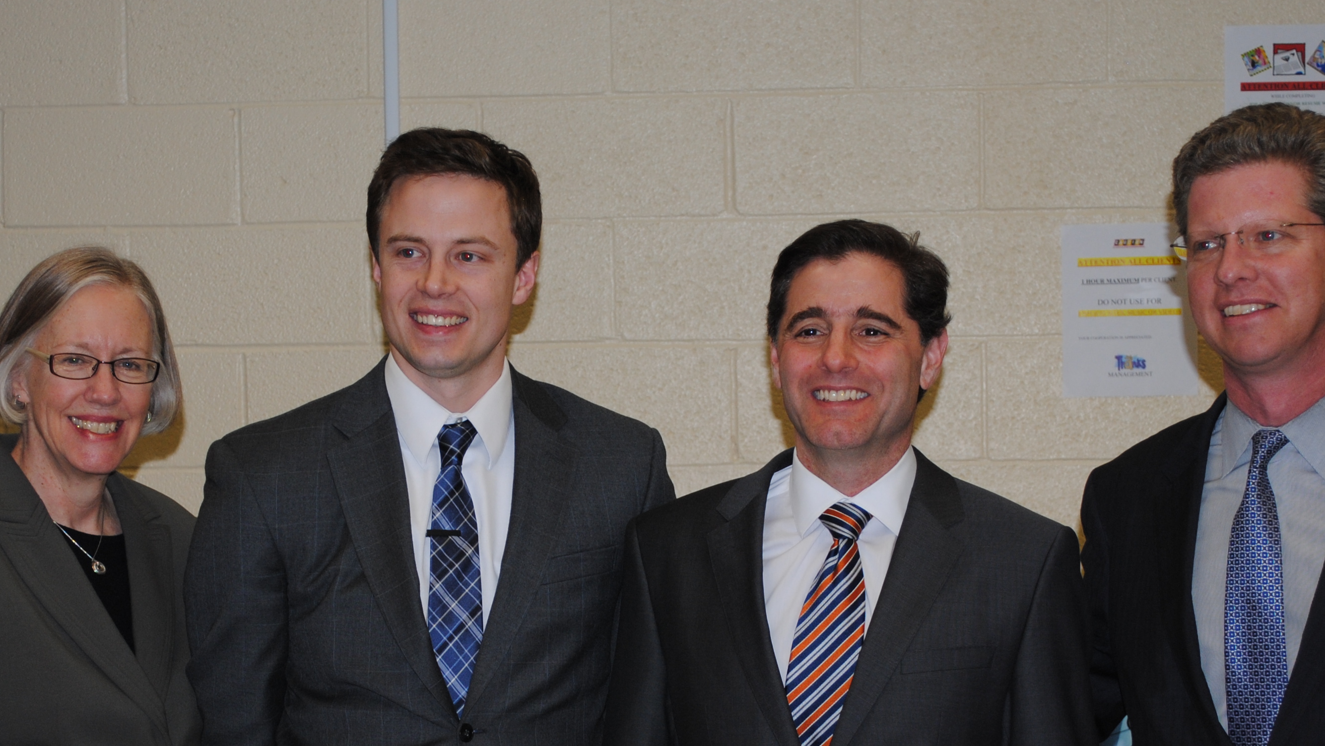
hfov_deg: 24.1
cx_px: 529
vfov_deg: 13.7
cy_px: 566
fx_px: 3092
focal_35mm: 88
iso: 200
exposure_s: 1/60
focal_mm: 38
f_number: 5
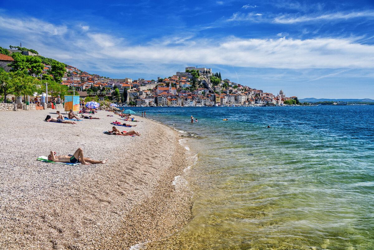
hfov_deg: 60.3
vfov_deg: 42.3
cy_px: 125
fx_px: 322
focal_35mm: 31
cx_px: 187
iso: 100
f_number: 8
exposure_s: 1/160
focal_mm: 31
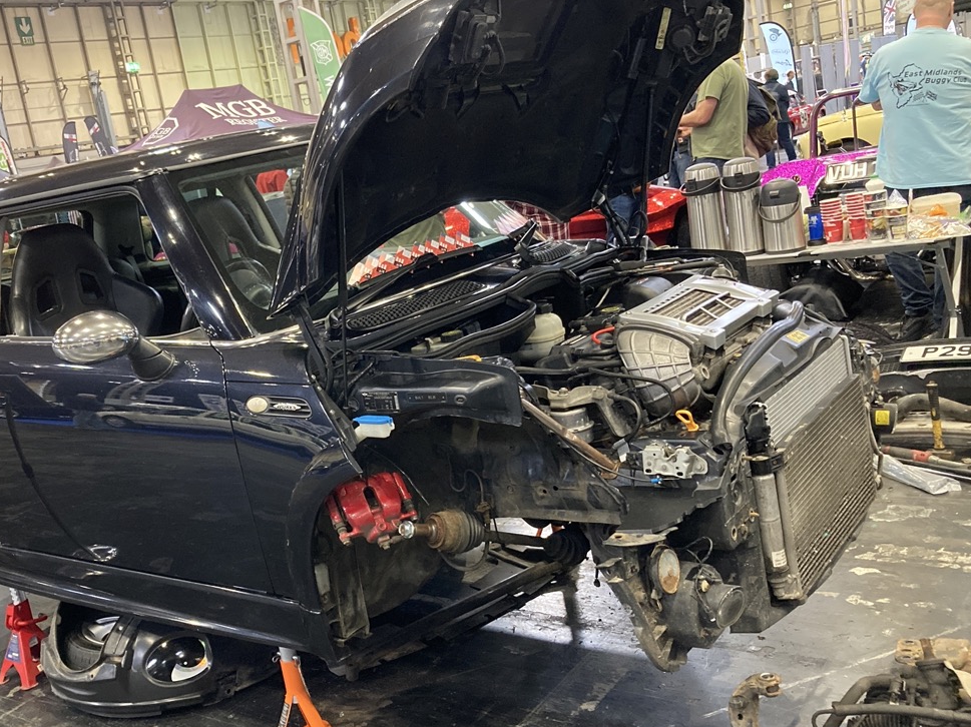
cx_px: 361
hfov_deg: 49.6
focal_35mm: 37
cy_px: 384
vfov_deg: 38.6
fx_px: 1037
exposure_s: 1/25
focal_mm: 3.99
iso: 500
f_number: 1.8
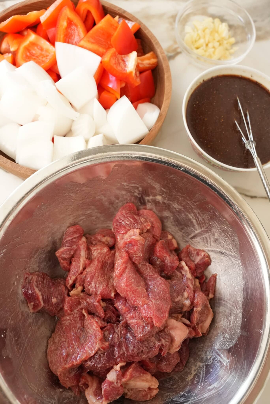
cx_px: 135
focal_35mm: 31
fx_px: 345
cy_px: 202
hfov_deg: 42.8
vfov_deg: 60.7
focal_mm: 30.7
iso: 8000
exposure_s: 1/200
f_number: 6.3
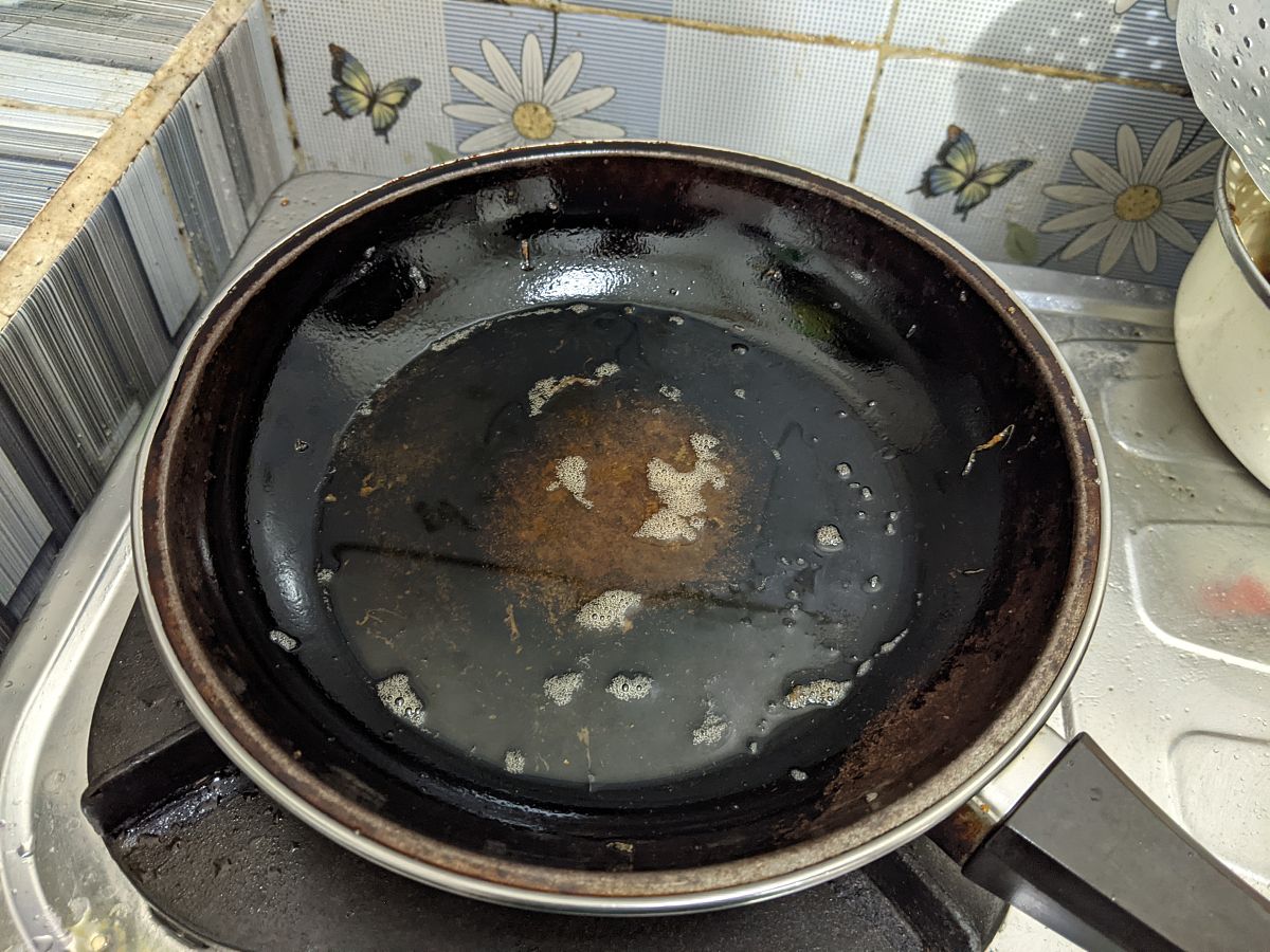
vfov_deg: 51.4
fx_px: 991
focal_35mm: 27
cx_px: 635
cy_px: 476
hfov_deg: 65.3
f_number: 1.8
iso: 679
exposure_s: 1/9.09
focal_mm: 4.44
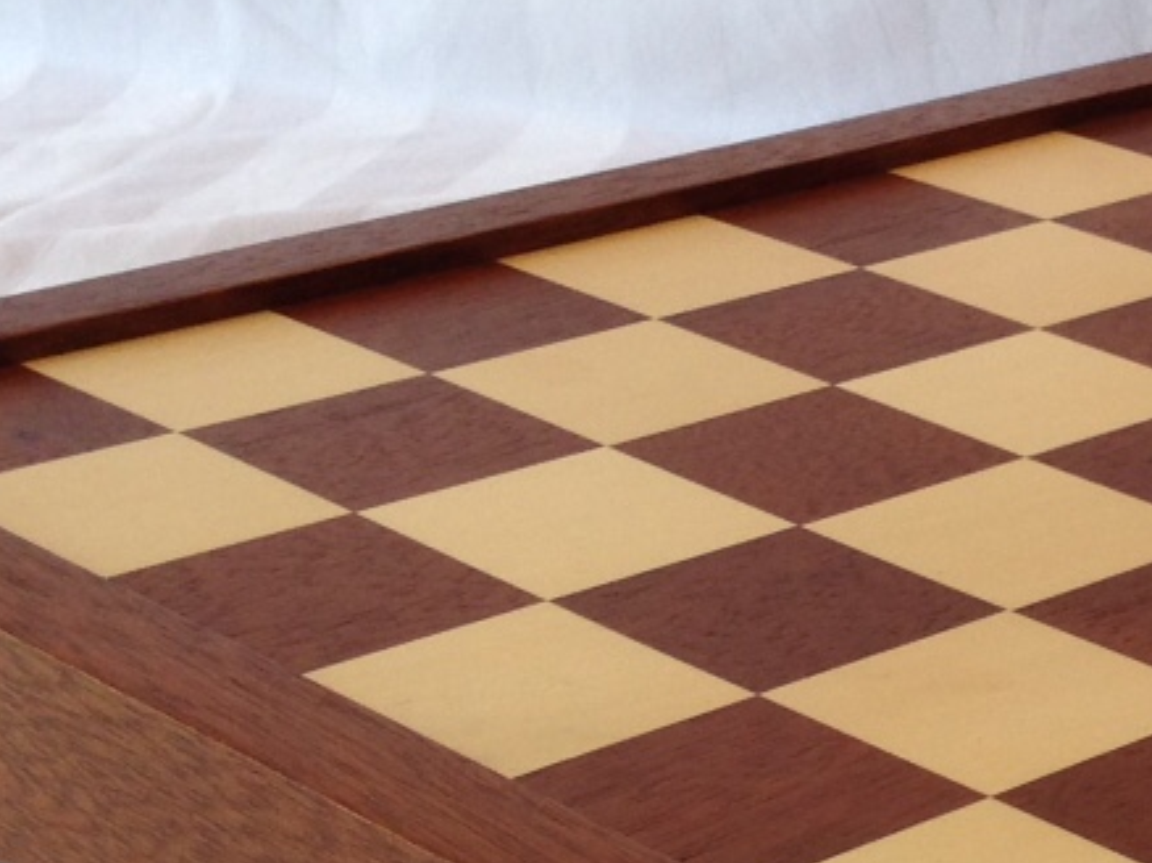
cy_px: 768
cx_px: 1428
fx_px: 4091
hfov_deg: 15.4
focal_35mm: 123
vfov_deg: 12.0
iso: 50
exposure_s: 1/183
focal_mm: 4.12
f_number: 2.4
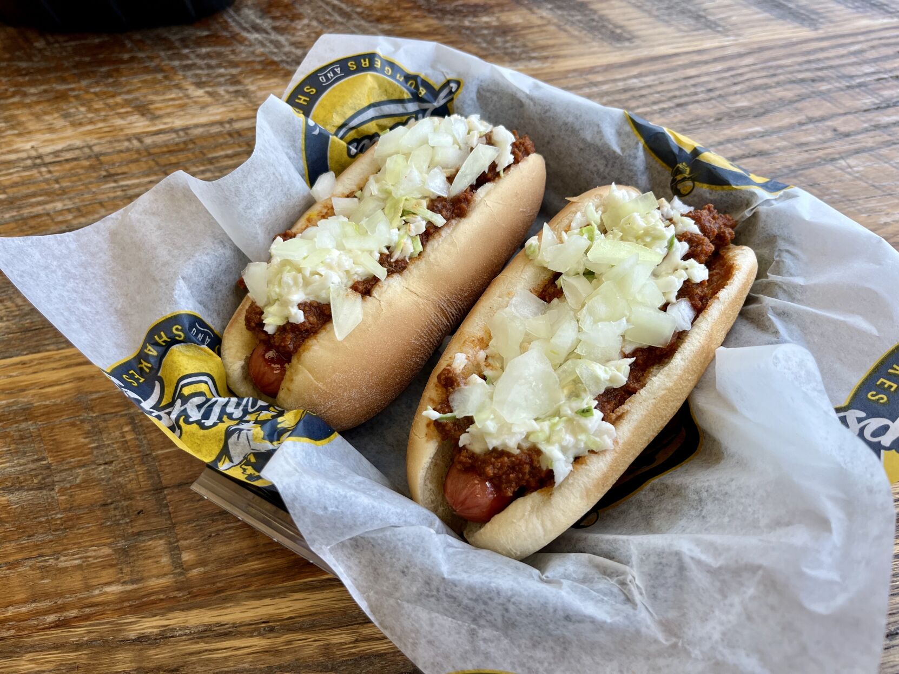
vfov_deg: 53.1
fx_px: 675
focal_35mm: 26
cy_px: 337
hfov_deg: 67.3
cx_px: 450
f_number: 1.6
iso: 50
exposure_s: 1/394
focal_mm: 5.1
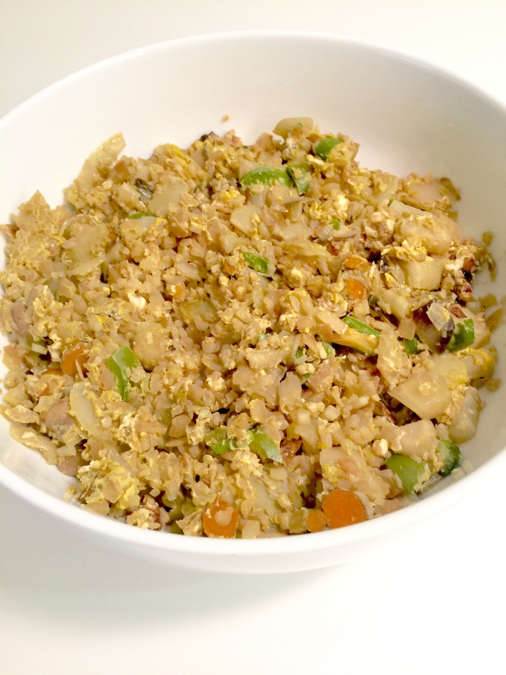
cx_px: 253
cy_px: 338
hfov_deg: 48.2
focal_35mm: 29
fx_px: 565
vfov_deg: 61.7
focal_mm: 4.15
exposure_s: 1/15
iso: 32
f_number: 2.2
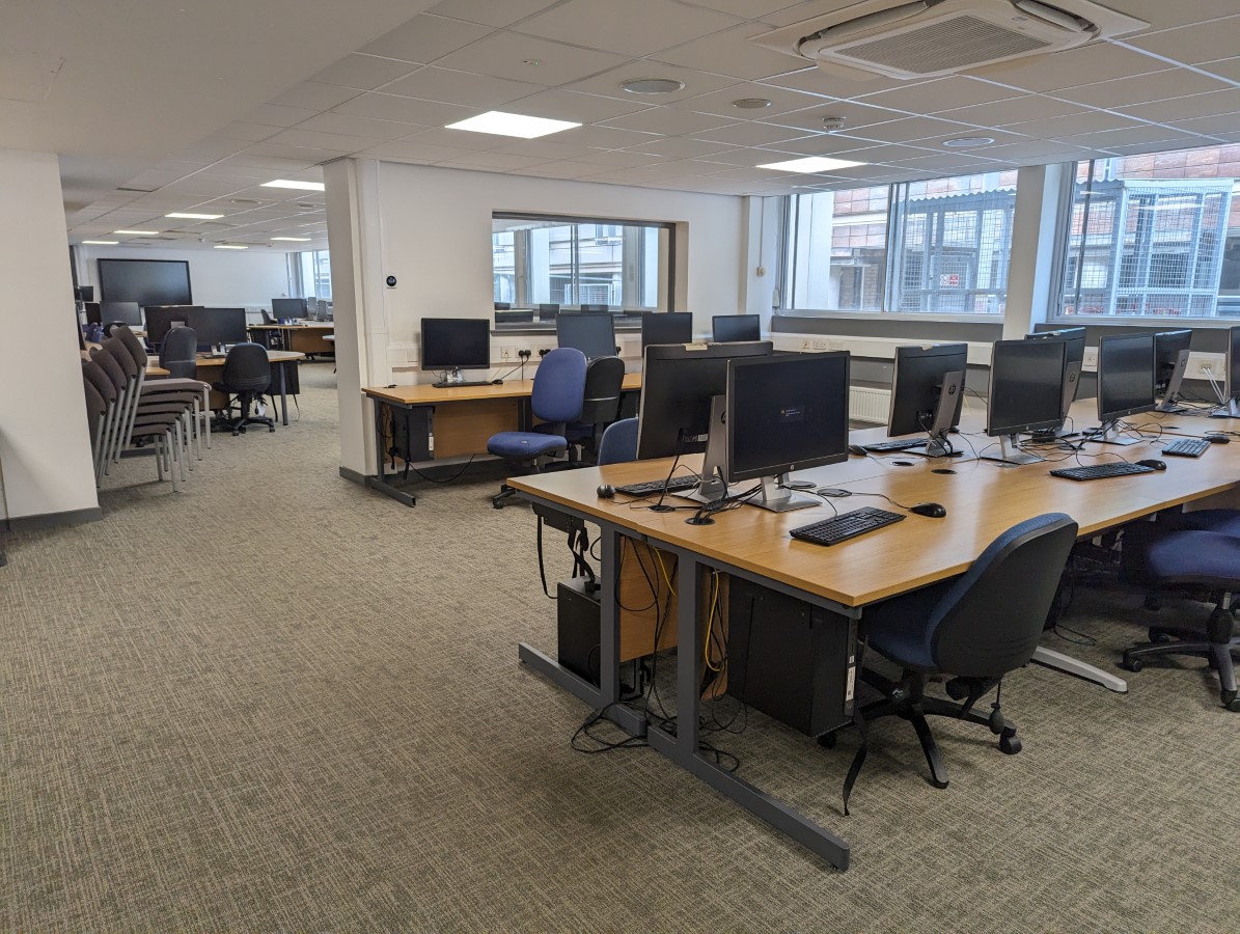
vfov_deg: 56.9
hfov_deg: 71.5
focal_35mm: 24
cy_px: 467
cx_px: 620
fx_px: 861
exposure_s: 1/100
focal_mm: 6.81
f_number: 1.85
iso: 54
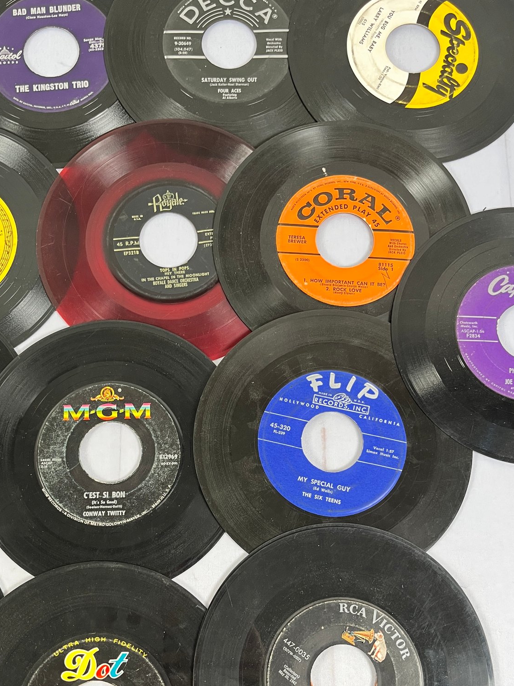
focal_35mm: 35
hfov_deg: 40.6
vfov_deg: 52.1
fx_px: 693
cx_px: 223
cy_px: 431
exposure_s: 1/60
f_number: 1.6
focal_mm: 5.1
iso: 80
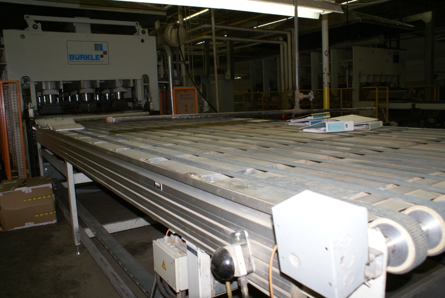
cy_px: 149
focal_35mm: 30
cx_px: 222
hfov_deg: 61.9
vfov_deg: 43.7
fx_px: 371
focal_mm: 20
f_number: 5.6
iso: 400
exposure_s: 1/60
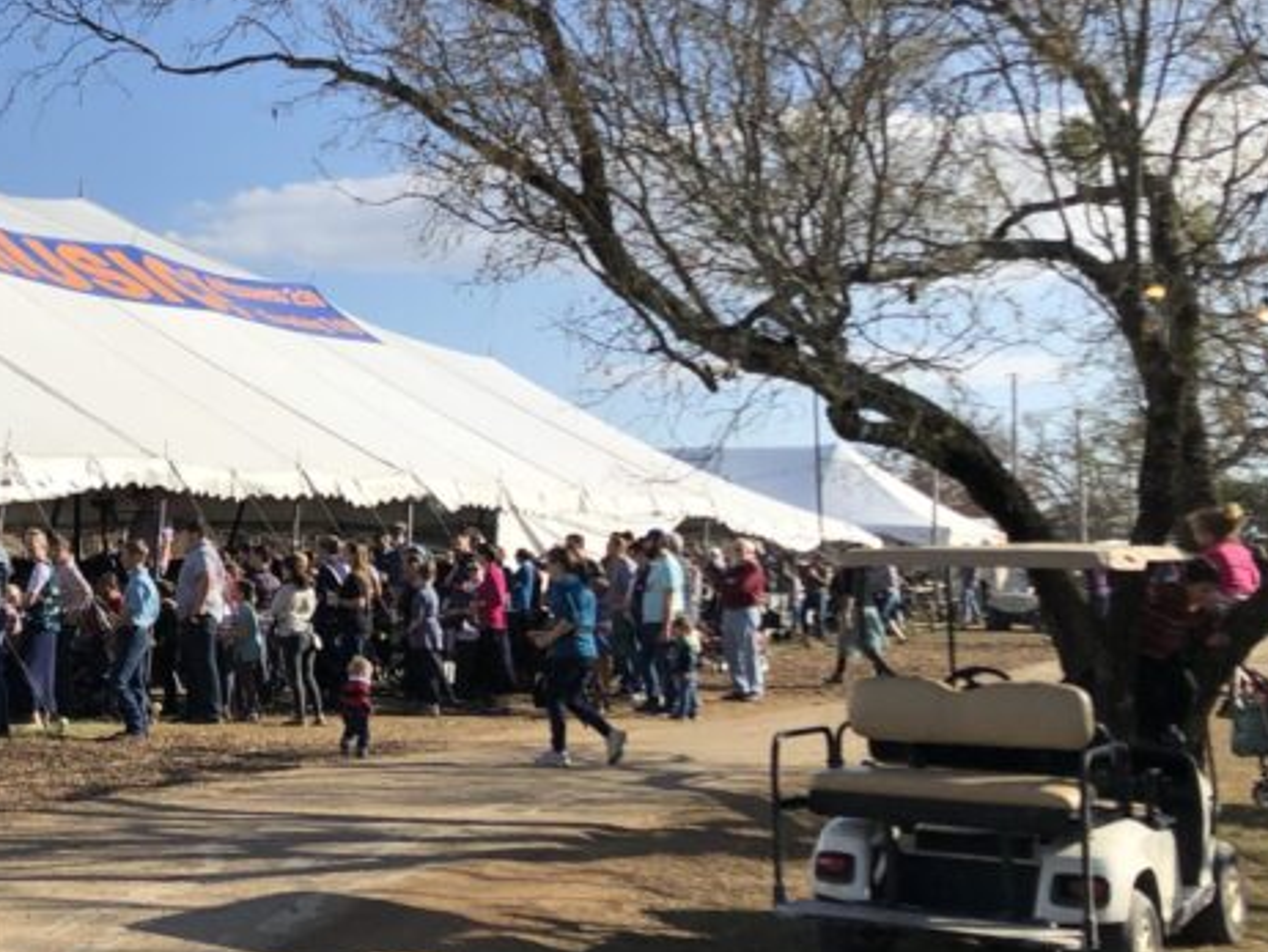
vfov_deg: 23.6
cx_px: -14
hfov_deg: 29.1
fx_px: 2272
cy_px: 373
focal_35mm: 62
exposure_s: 1/2857
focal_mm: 4
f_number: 1.8
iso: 25
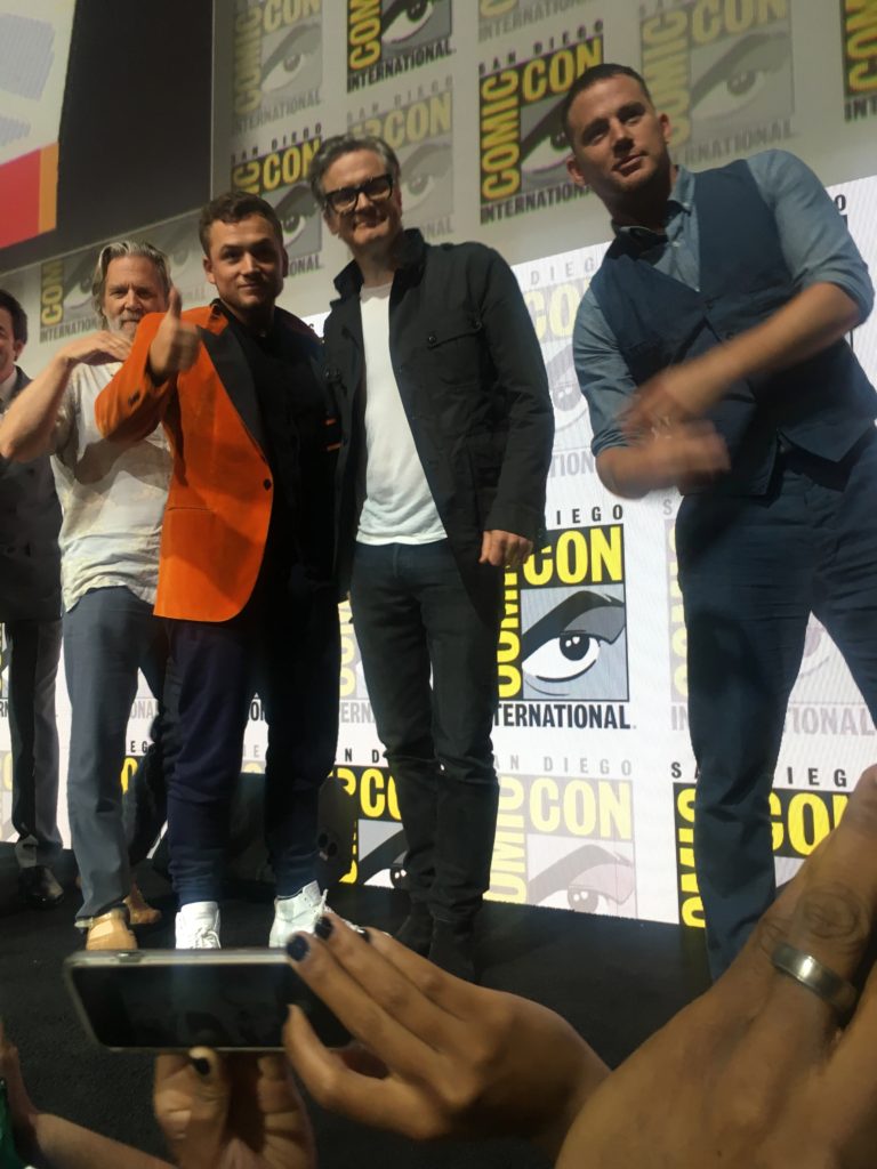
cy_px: 584
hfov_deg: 48.2
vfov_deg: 61.7
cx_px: 438
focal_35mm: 29
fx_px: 980
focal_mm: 4.15
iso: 64
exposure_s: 1/30
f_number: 2.2
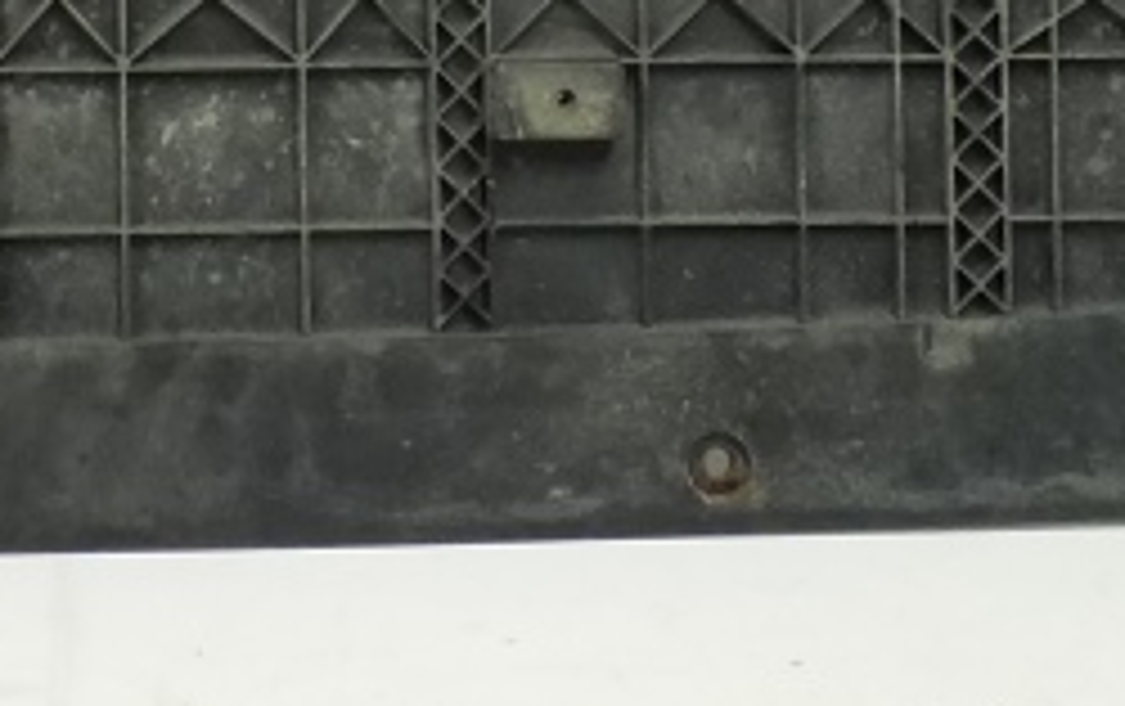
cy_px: -315
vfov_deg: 10.9
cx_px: 148
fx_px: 3592
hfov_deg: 17.6
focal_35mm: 117
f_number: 1.9
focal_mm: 3.6
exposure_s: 1/25
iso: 200
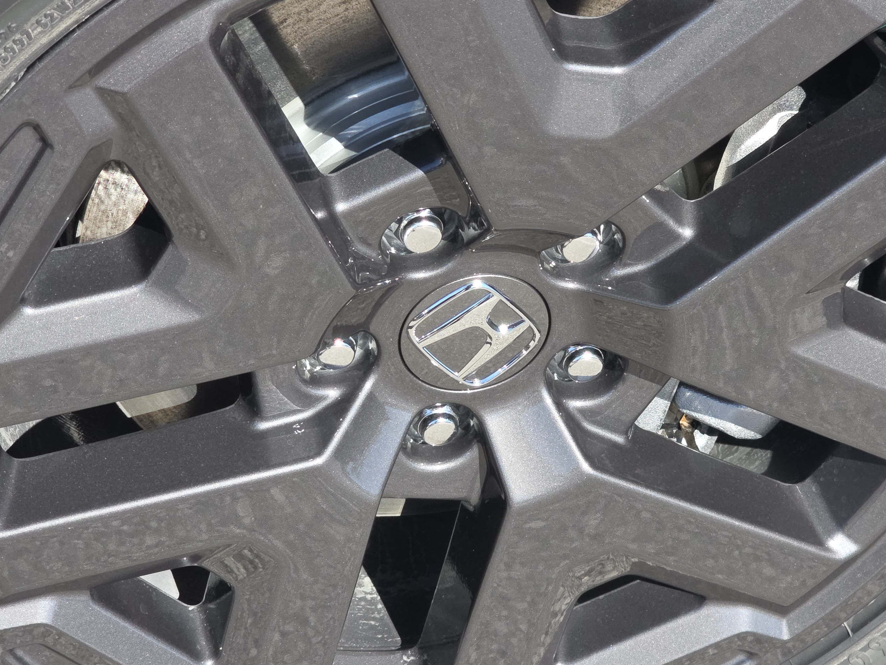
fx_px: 2560
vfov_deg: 14.8
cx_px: 449
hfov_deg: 19.6
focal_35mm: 100
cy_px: 353
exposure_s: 1/744
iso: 50
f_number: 2.4
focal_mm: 7.9
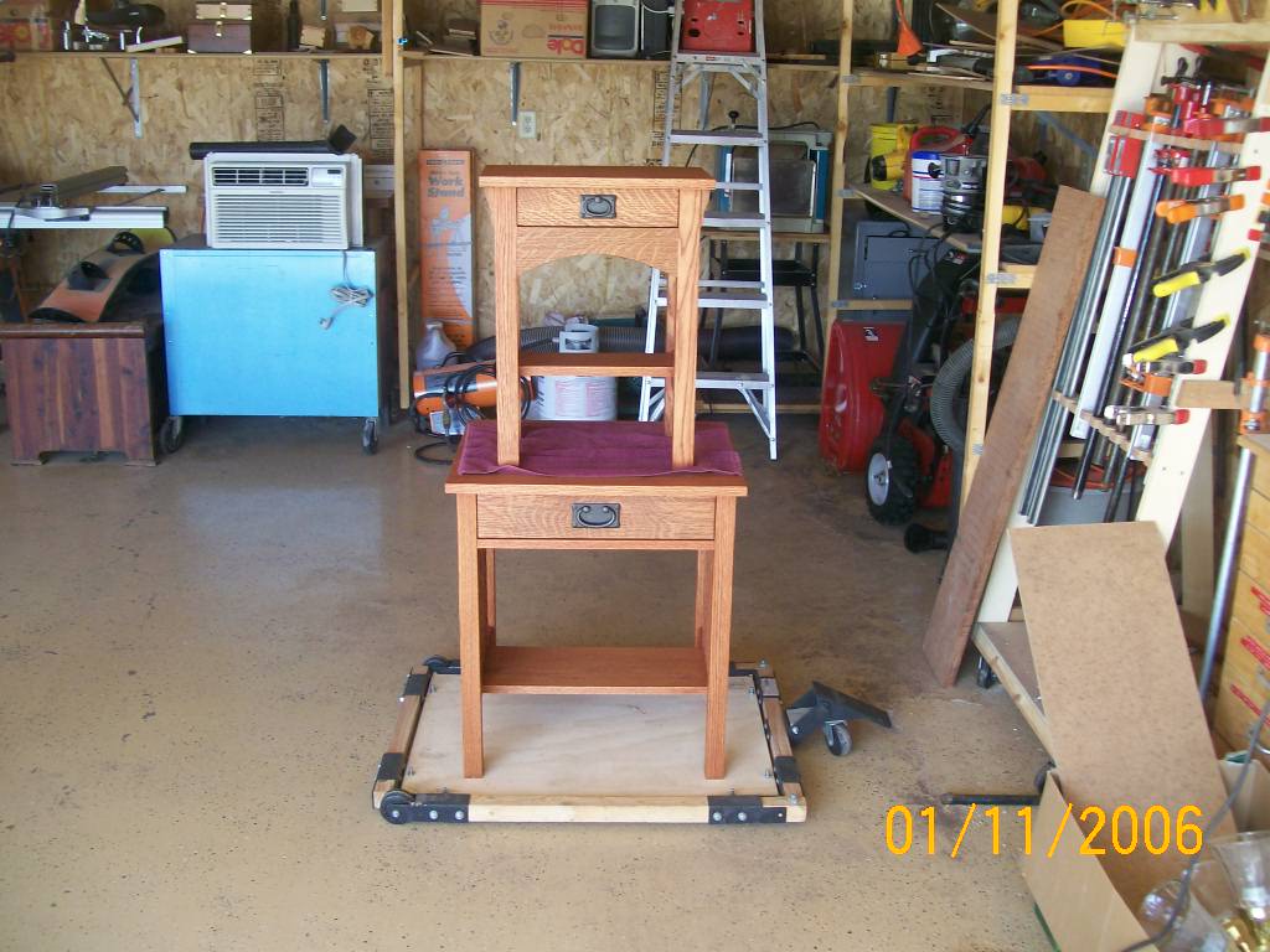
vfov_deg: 39.7
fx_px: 1321
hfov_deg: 51.4
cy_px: 476
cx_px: 635
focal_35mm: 36
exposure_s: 1/67.1
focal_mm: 6
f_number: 2.7
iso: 80
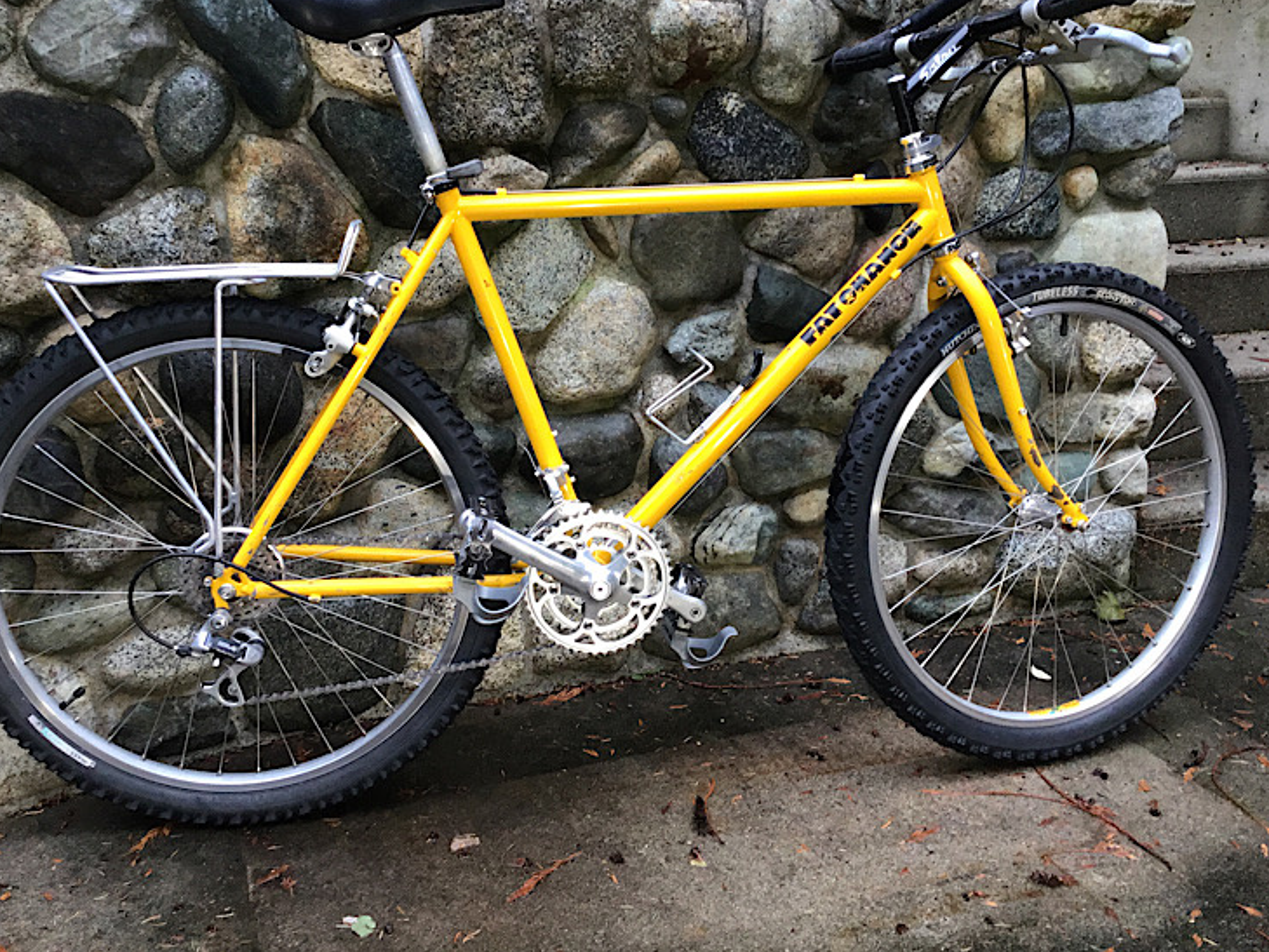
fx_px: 1247
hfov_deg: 53.9
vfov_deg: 41.8
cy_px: 433
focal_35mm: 34
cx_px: 609
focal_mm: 3.3
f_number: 2.4
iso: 125
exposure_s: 1/30
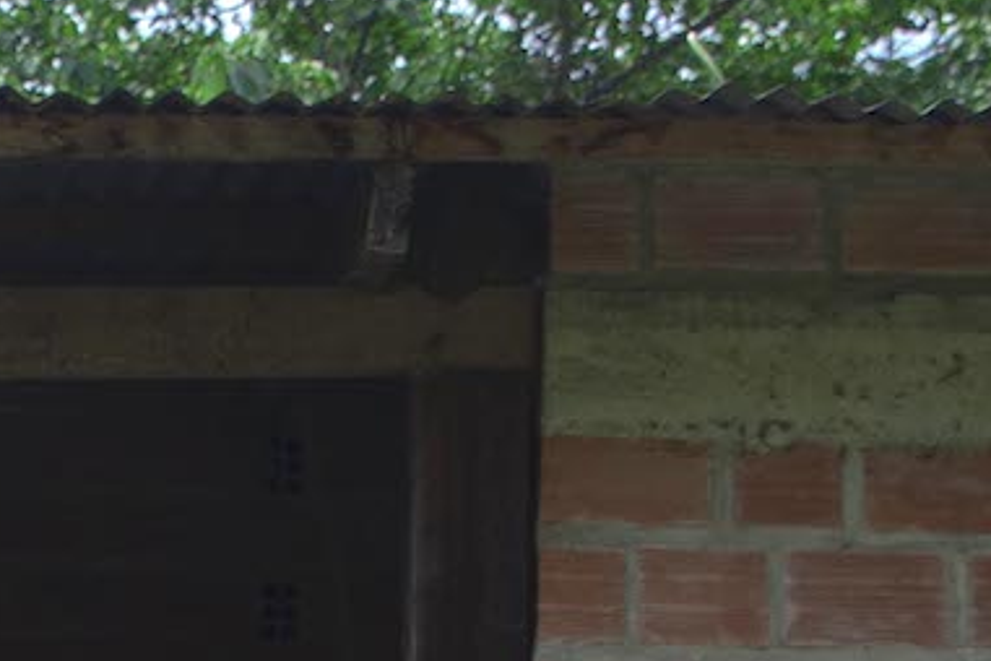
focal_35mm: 121
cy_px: 1561
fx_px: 3331
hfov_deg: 14.9
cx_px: -749
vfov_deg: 10.0
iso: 160
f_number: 3.5
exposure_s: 1/640
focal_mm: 24
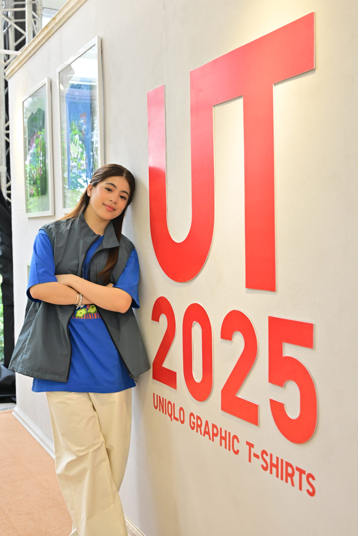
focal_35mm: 40
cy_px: 268
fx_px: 597
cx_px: 179
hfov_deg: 33.4
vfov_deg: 48.5
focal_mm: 40
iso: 1250
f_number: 4.5
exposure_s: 1/250
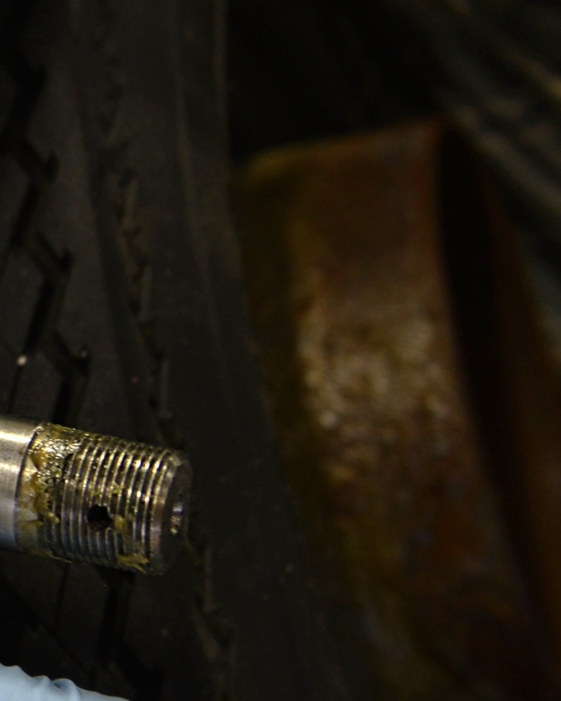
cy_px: 218
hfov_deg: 10.8
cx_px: -286
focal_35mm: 138
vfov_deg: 13.9
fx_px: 2863
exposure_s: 1/100
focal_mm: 36
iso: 400
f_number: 3.5
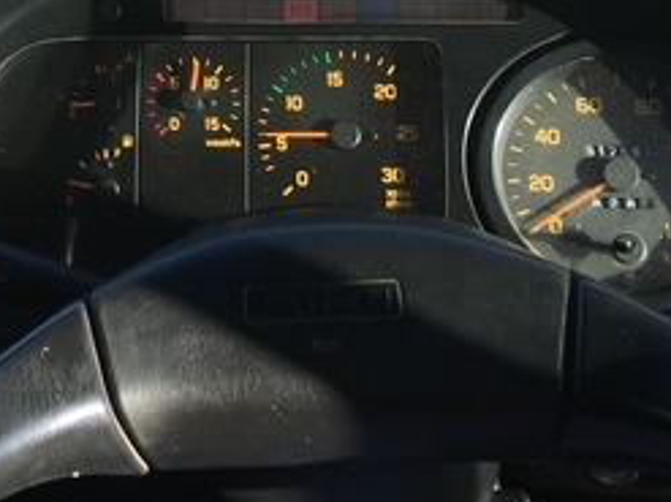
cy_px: -98
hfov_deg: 19.7
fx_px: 1821
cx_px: -122
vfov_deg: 15.2
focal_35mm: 94
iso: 25
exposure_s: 1/490
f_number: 2.2
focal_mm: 4.15
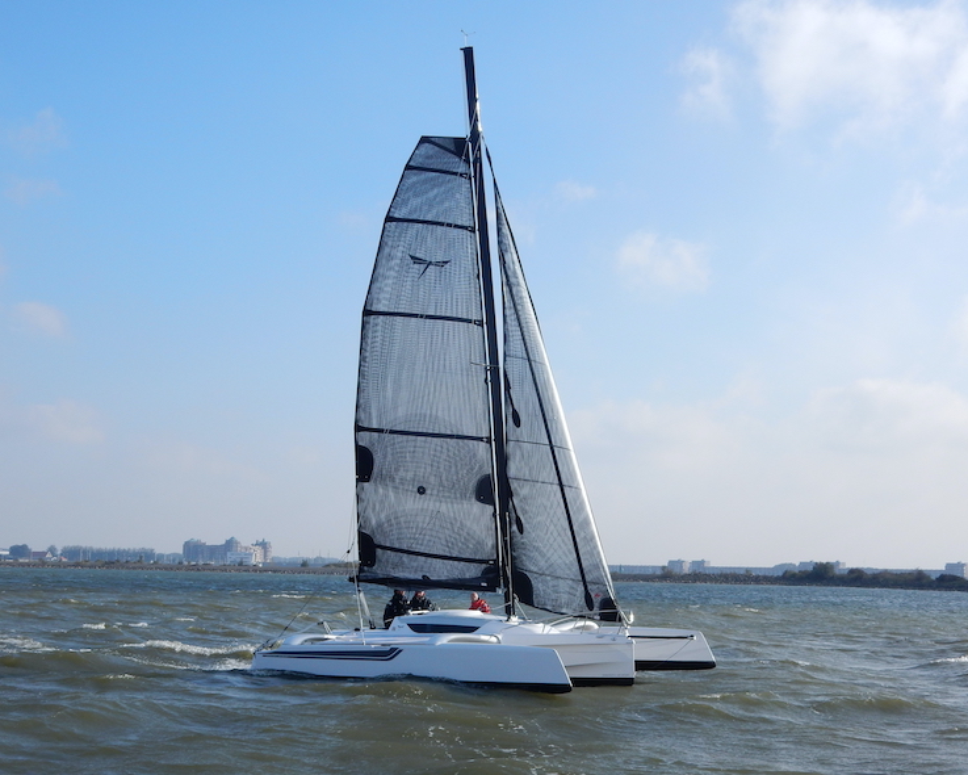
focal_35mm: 54
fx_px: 1547
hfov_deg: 34.7
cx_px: 449
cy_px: 390
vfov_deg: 28.1
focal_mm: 9
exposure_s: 1/1000
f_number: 4.5
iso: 125
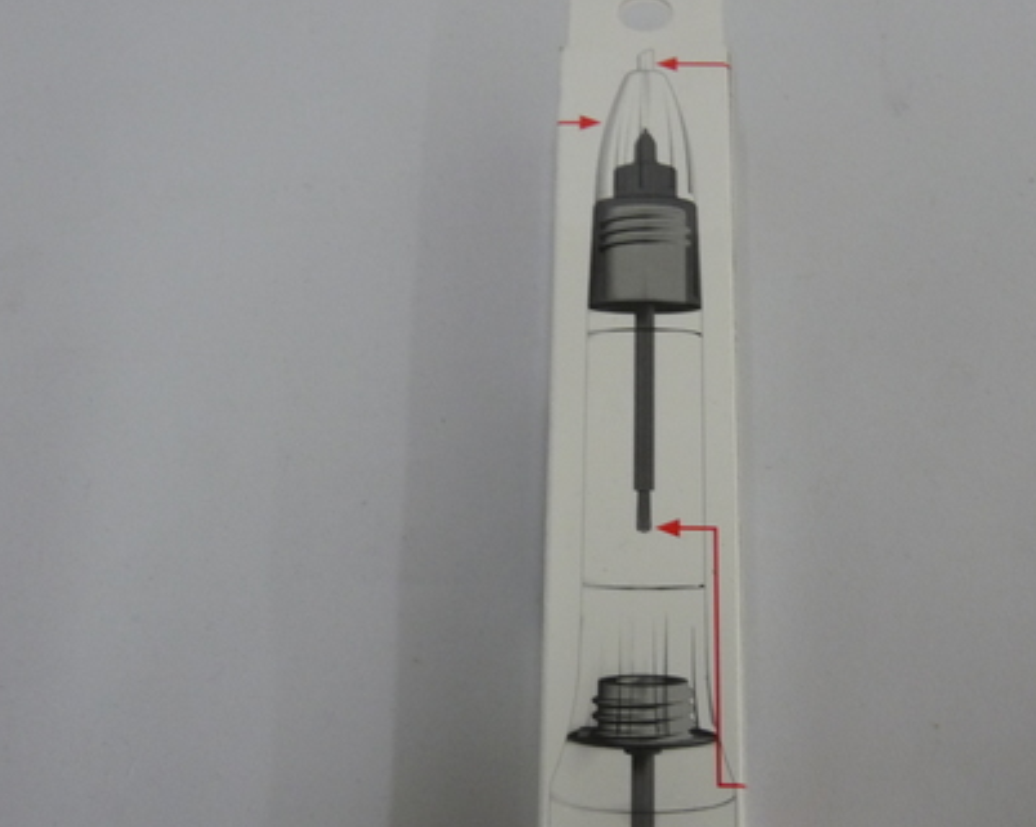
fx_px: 1287
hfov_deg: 43.5
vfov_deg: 35.4
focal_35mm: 42
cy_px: 520
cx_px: 642
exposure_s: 1/30
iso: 200
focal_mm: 4.8
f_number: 2.8
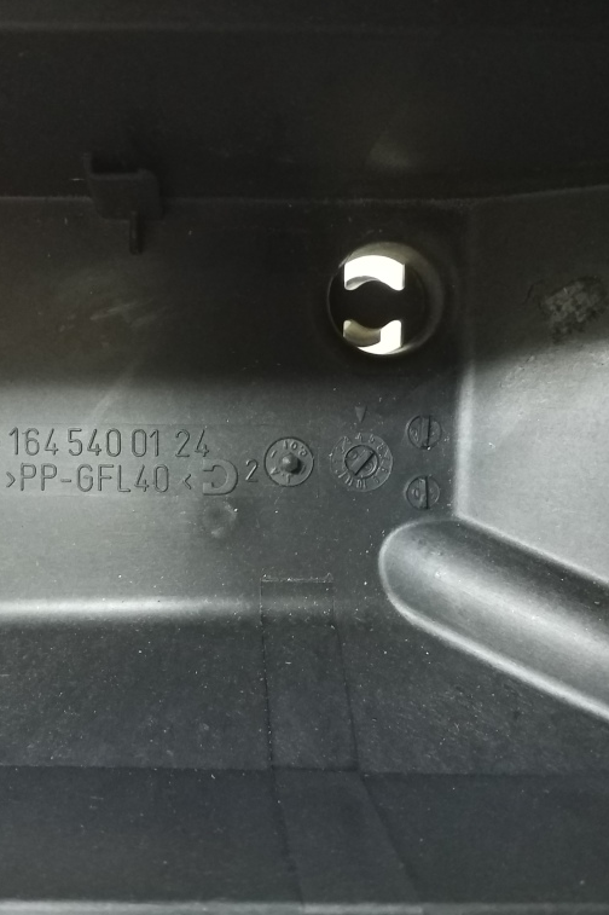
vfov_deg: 50.7
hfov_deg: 34.6
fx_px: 965
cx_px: 186
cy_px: 459
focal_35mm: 38
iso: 500
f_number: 1.9
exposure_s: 1/15
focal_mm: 3.6
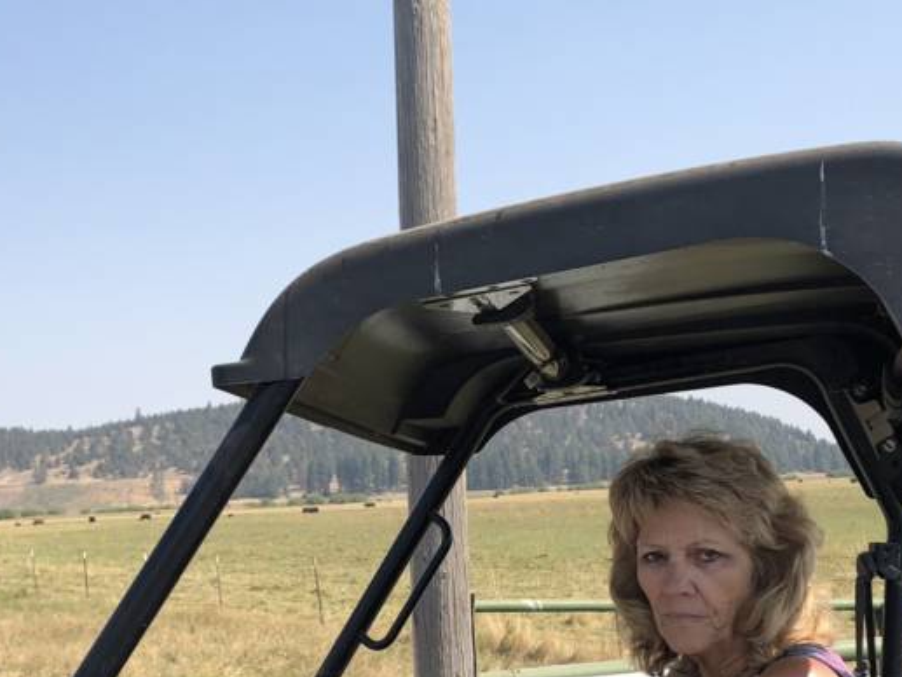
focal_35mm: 65
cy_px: 576
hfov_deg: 29.7
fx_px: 1694
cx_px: 356
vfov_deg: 22.2
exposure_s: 1/1600
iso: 20
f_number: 1.8
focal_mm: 3.99
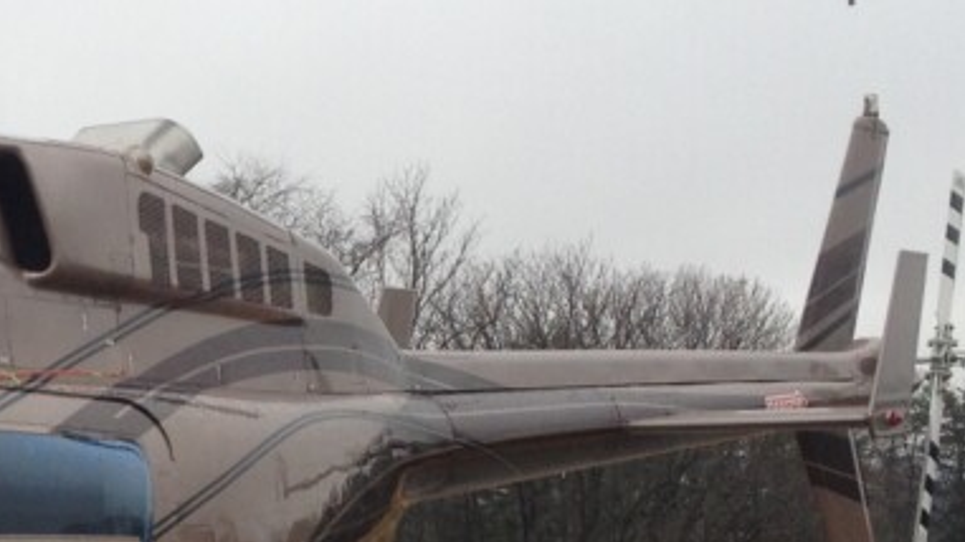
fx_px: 3069
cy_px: 527
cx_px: -84
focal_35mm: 120
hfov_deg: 17.3
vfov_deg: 10.0
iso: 50
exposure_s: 1/220
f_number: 2.4
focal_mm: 4.28
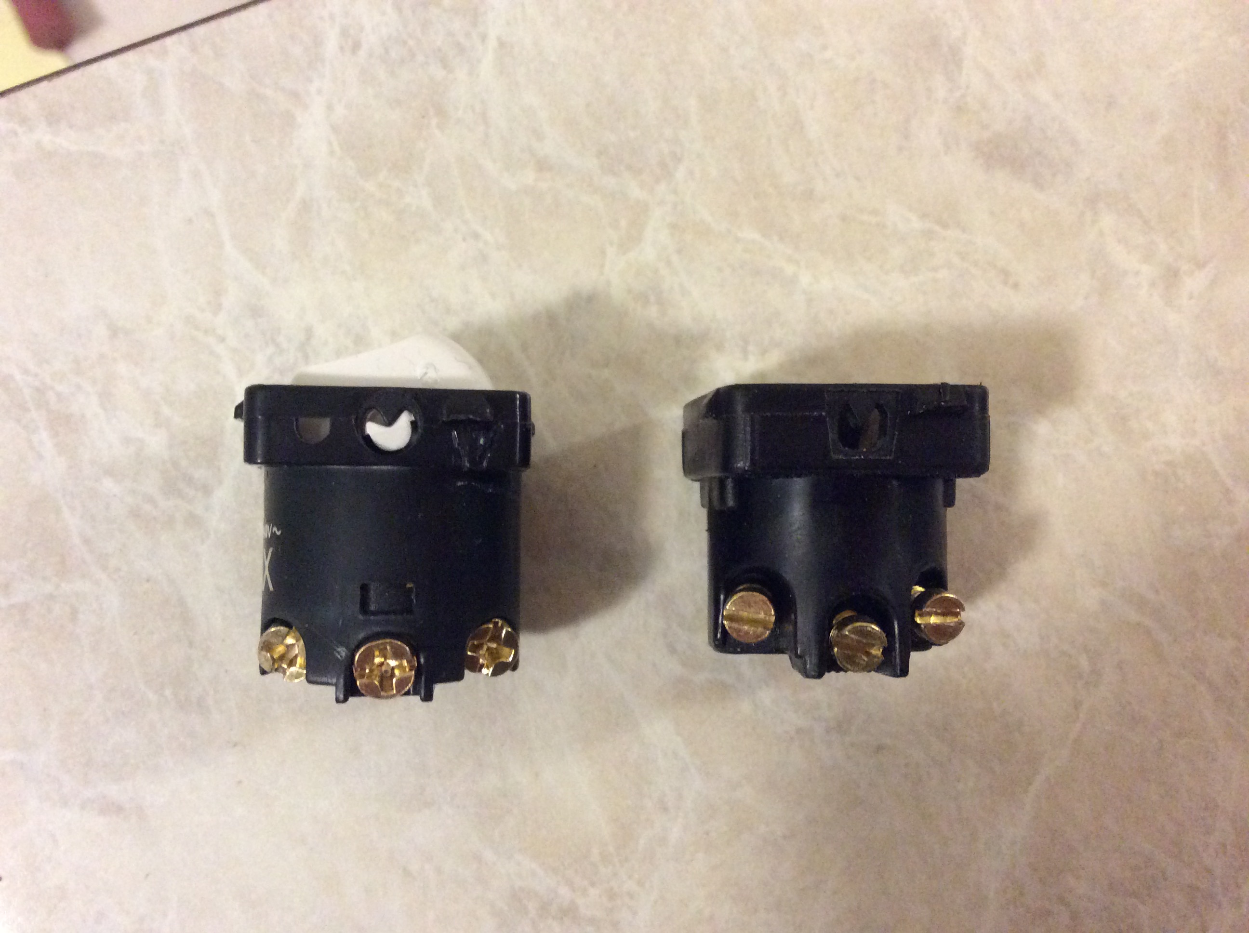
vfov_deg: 44.1
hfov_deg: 56.9
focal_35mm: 32
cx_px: 624
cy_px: 466
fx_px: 1153
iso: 320
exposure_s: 1/17
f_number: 2.4
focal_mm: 3.3
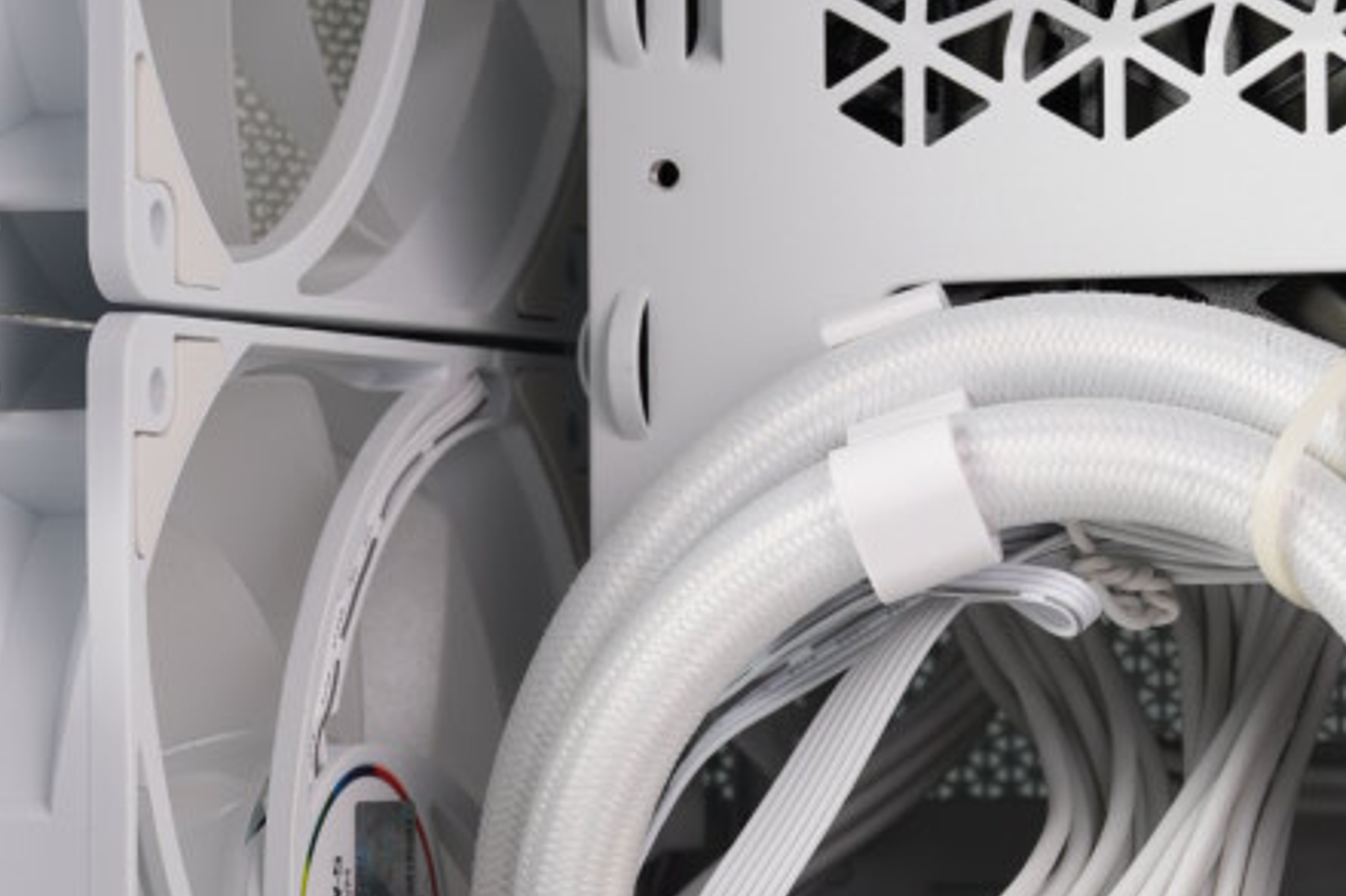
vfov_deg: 3.4
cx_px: 1065
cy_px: 954
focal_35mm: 401
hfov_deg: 5.1
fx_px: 14987
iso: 100
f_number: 8
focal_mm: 109
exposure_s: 1/250
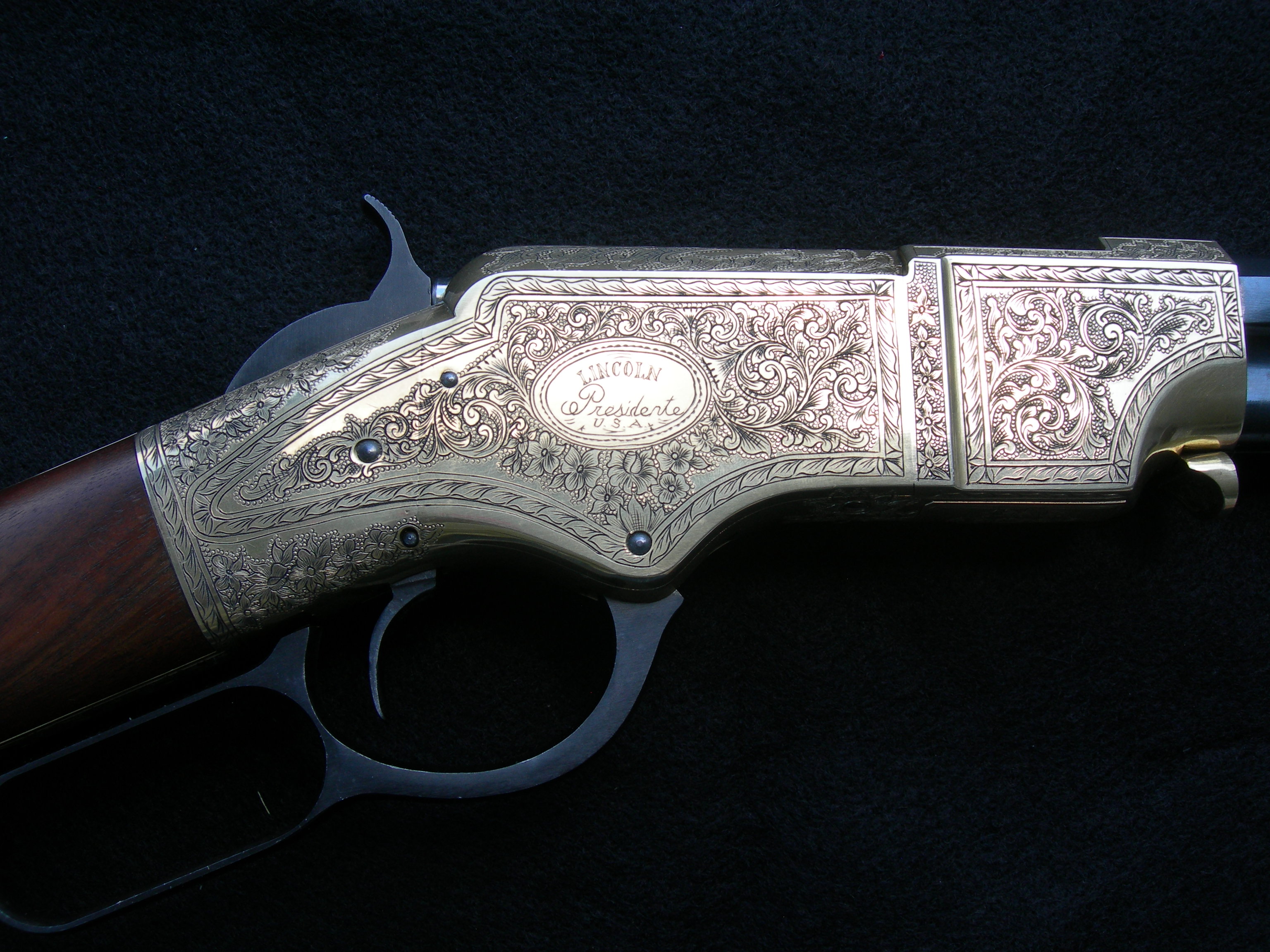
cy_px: 476
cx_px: 635
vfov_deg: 37.7
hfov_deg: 49.0
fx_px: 1394
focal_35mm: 38
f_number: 4.8
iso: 50
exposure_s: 1/204
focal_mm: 7.8
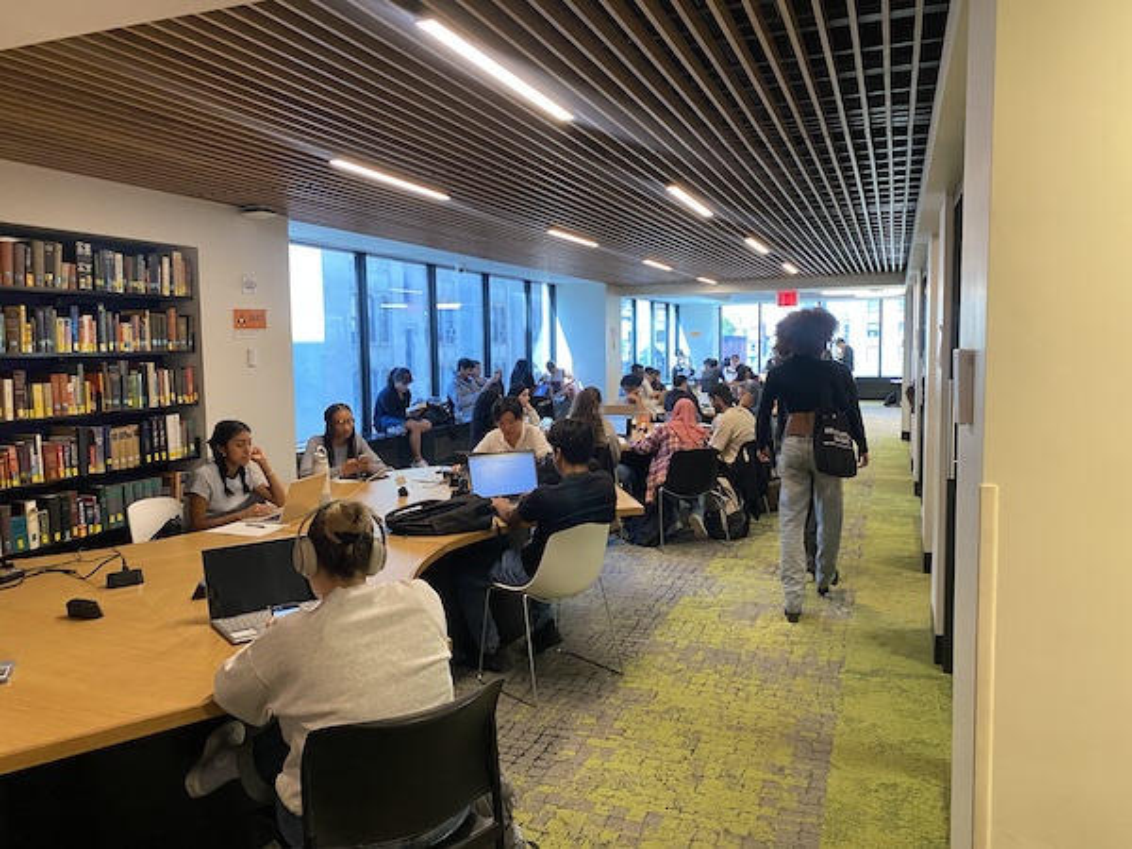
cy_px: 424
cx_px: 566
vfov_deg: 53.1
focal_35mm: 26
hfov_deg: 67.3
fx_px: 850
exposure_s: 1/60
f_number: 1.8
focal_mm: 4.25
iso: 250
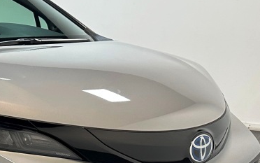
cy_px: 160
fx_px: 496
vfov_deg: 18.2
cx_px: -31
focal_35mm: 70
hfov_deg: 26.8
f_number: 1.78
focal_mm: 6.86
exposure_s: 1/60
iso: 320
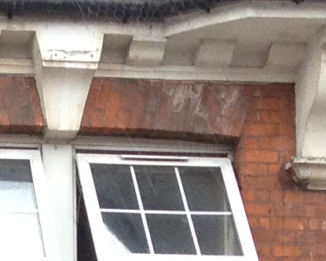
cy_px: 822
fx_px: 2595
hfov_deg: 7.0
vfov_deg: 5.4
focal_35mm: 269
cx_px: -272
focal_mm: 4.28
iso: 80
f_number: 2.4
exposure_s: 1/136
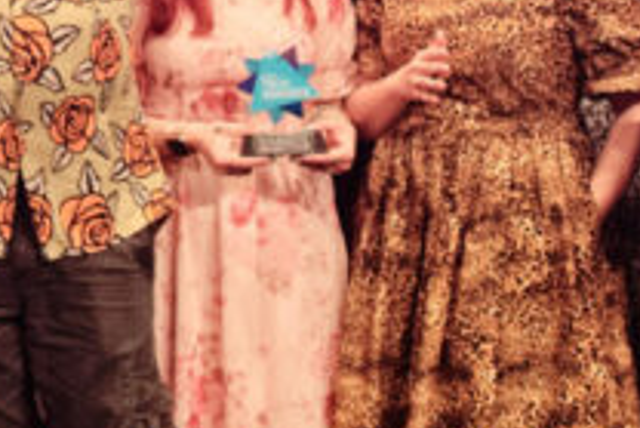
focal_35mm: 192
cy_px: -179
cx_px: -628
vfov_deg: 7.1
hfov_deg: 9.9
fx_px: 3416
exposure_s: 1/500
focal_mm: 23
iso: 800
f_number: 1.8
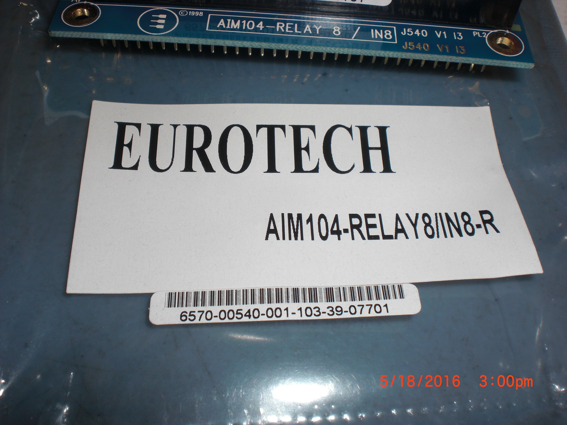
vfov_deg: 37.7
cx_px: 284
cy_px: 212
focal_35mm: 38
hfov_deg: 49.0
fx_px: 622
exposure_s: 1/60
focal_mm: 6.3
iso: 64
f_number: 5.6
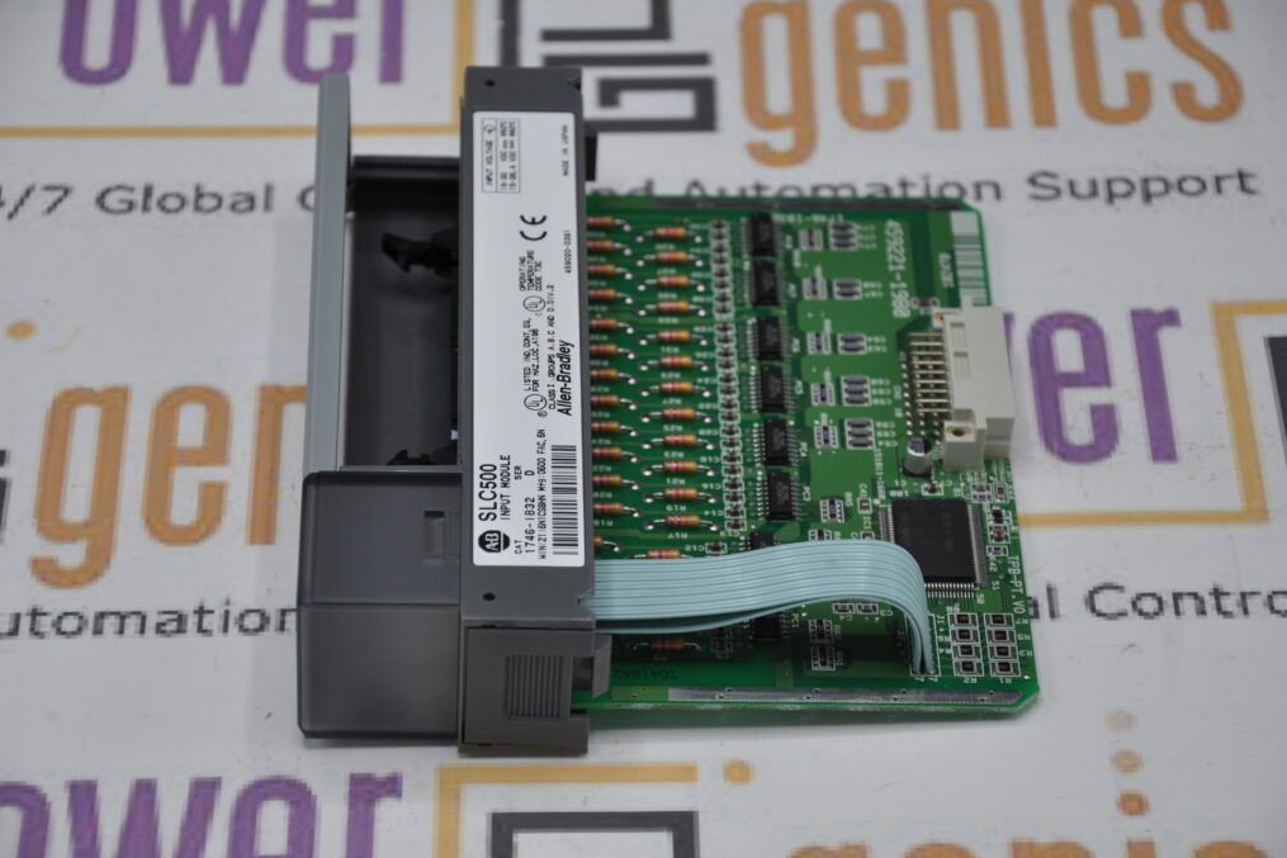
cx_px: 640
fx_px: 4594
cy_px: 428
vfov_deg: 10.7
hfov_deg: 15.9
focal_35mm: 129
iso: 200
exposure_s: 1/200
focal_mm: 85
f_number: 7.1
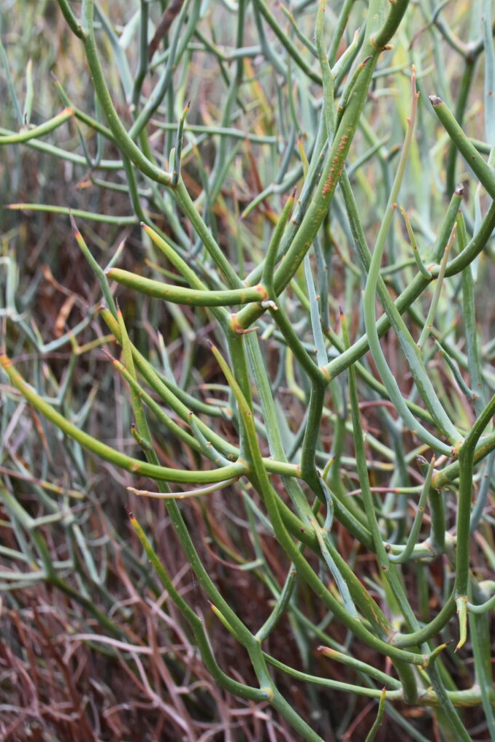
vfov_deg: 29.6
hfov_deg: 19.6
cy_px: 370
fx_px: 1401
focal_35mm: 68
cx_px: 449
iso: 800
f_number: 8
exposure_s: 1/320
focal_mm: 30
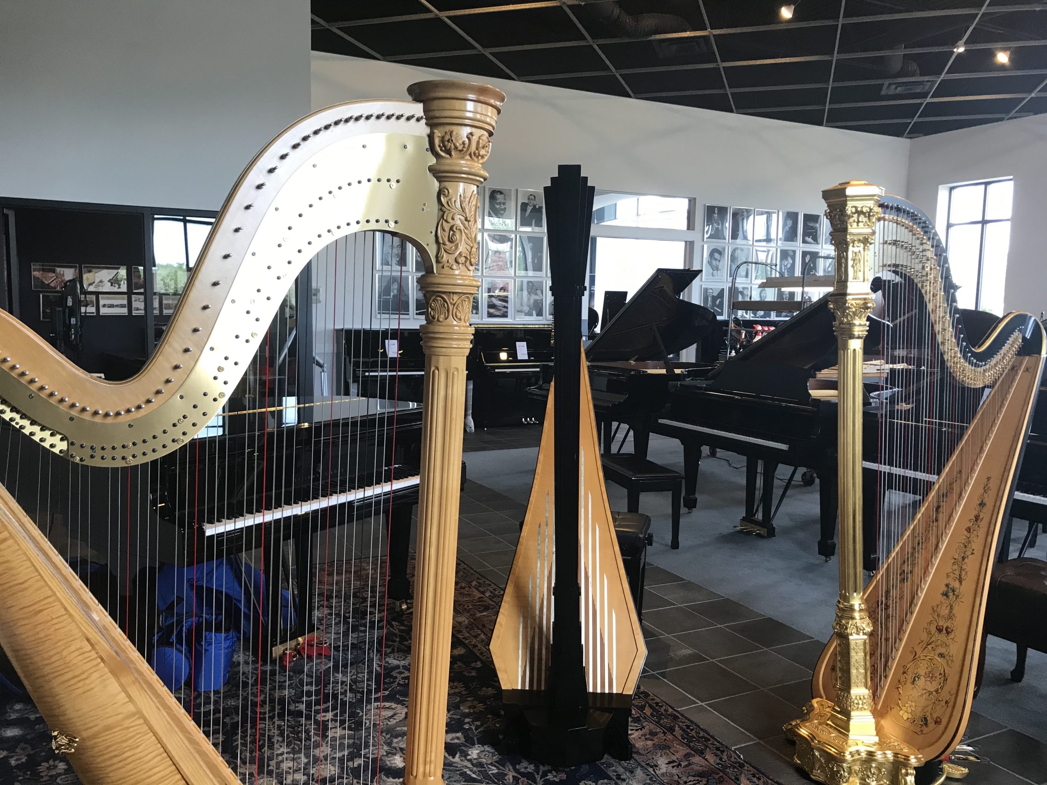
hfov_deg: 63.4
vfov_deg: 49.7
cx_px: 524
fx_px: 847
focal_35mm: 28
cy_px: 392
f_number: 1.8
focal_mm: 3.99
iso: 25
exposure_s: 1/30
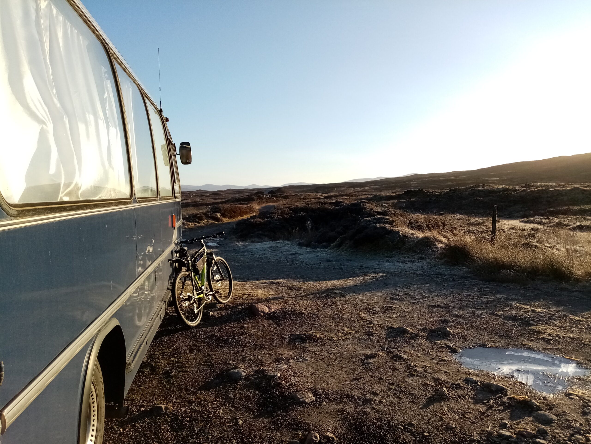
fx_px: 444
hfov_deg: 67.3
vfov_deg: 53.1
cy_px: 222
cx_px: 296
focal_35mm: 26
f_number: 1.8
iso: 106
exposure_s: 1/931
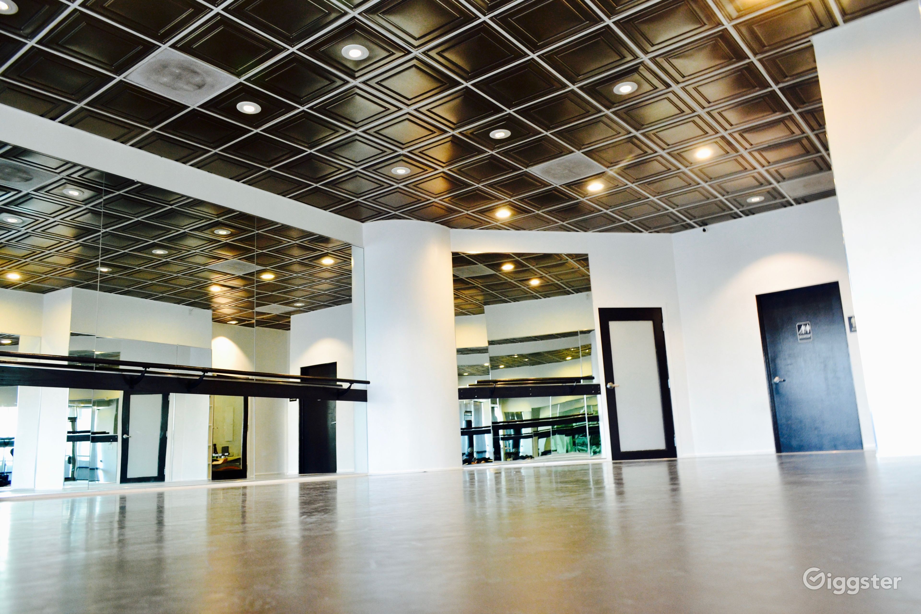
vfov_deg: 47.9
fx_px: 691
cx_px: 460
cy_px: 307
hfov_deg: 67.4
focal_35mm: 27
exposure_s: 1/15
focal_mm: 18
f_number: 5.6
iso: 800
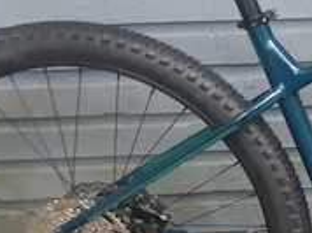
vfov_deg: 12.6
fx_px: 1053
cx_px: 482
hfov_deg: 15.4
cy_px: 75
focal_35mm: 117
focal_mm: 3.93
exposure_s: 1/60
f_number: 1.7
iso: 200
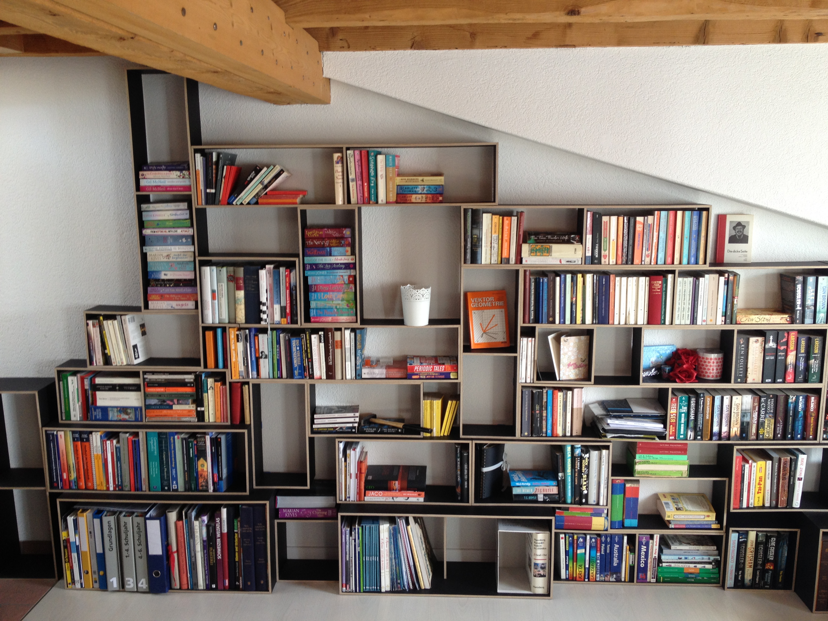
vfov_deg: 40.7
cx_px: 414
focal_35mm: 35
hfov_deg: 52.6
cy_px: 310
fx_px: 837
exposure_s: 1/30
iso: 80
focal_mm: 4.28
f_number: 2.4
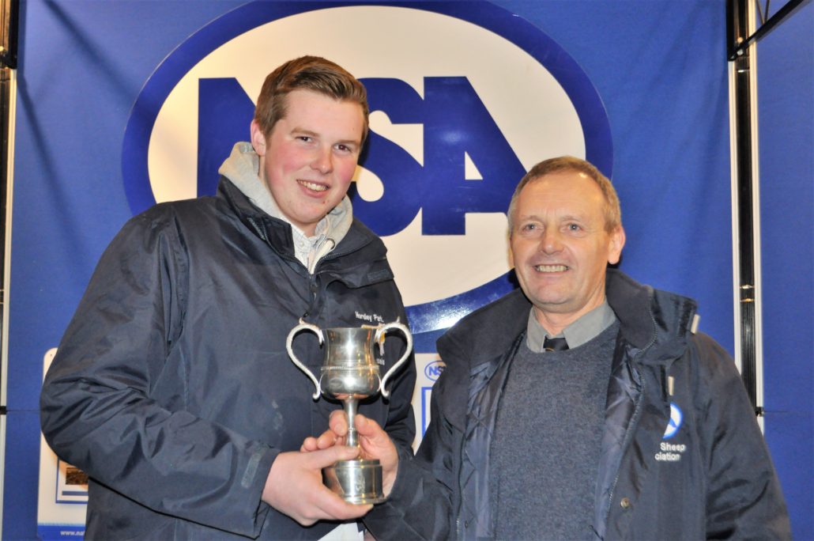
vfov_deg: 29.8
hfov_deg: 43.7
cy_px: 270
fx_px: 1016
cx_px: 407
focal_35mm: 45
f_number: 4.5
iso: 800
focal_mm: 30
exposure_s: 1/60
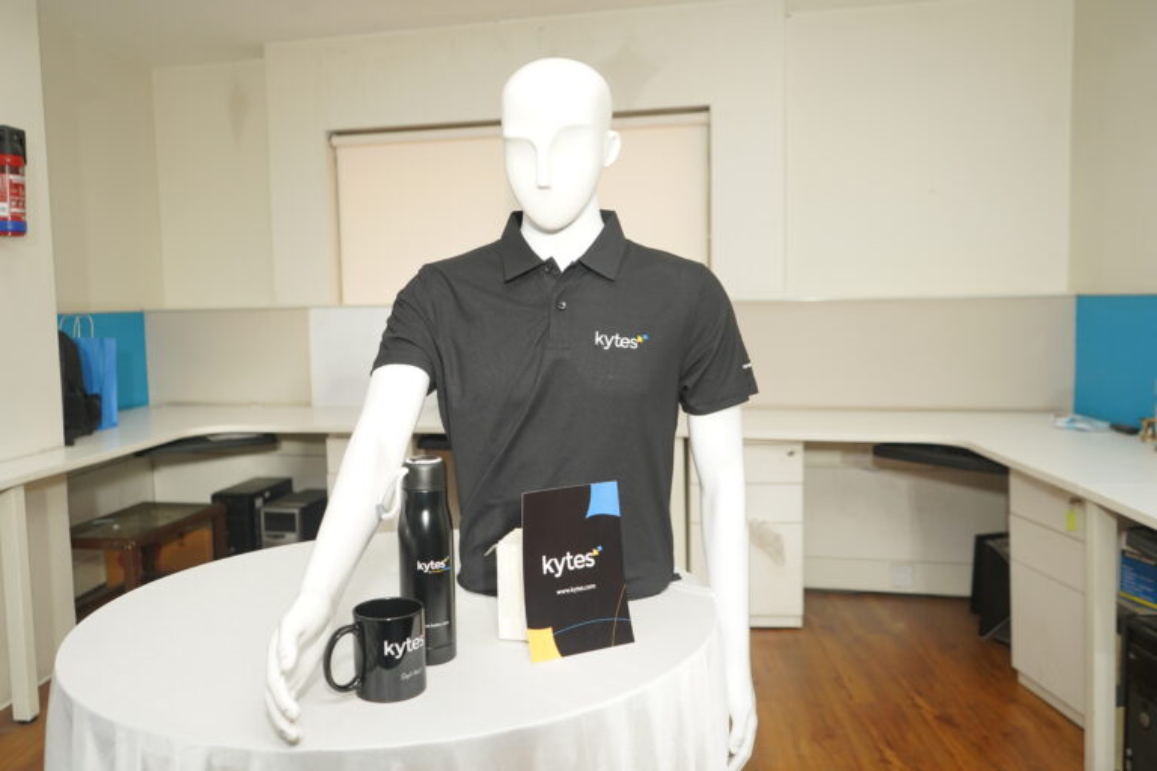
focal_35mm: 29
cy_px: 386
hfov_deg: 63.7
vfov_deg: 45.0
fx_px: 932
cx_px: 578
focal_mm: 29
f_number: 3.5
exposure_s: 1/200
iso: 800
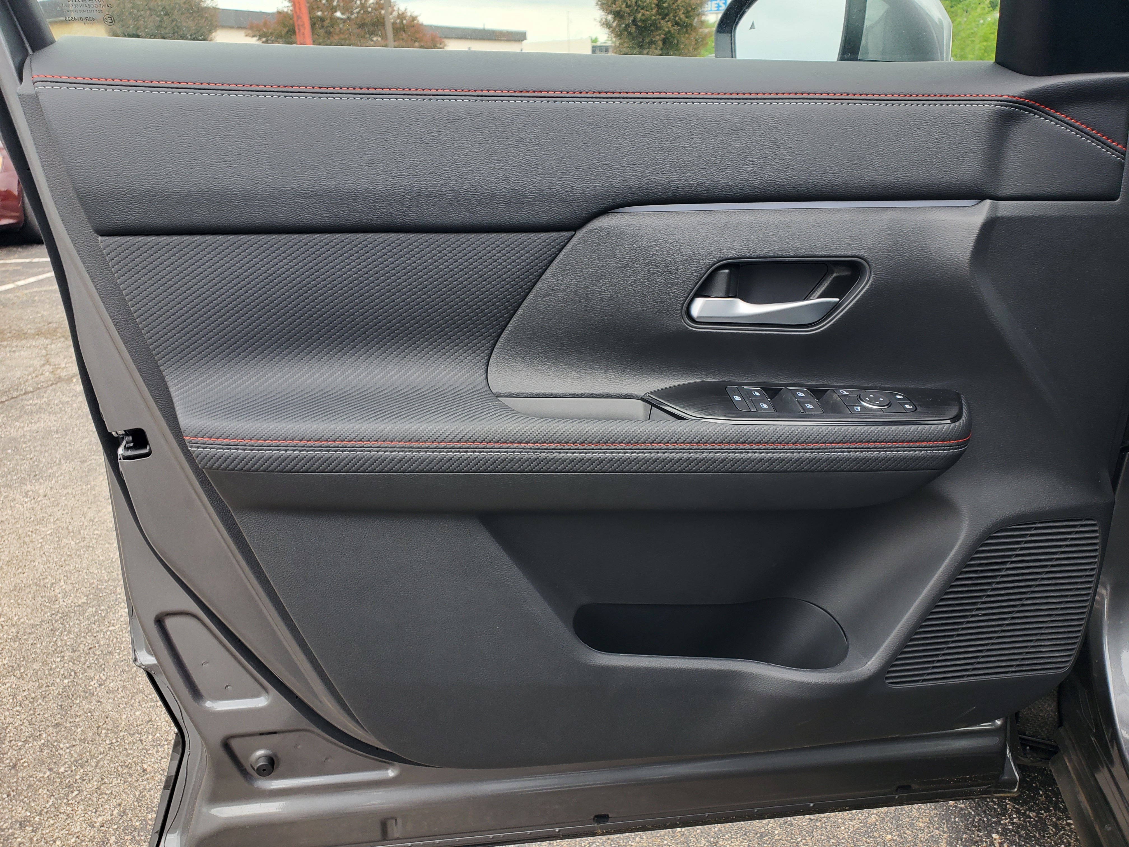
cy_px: 424
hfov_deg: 67.3
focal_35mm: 26
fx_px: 848
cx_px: 564
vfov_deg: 53.1
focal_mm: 4.3
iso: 50
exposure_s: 1/145
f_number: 2.4
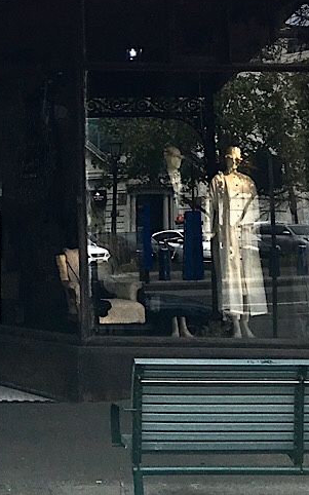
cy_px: -101
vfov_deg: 22.4
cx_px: -76
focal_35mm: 85
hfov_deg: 14.8
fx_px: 1146
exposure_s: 1/986
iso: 25
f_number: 2.2
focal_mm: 4.15
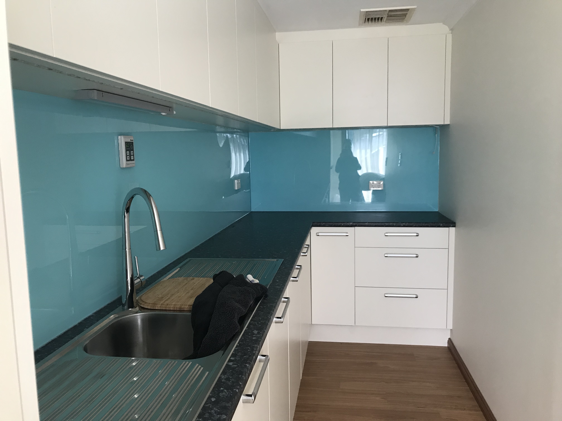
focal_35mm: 28
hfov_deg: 63.4
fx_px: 455
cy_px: 210
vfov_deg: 49.7
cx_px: 281
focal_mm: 3.99
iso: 32
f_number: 1.8
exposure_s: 1/24
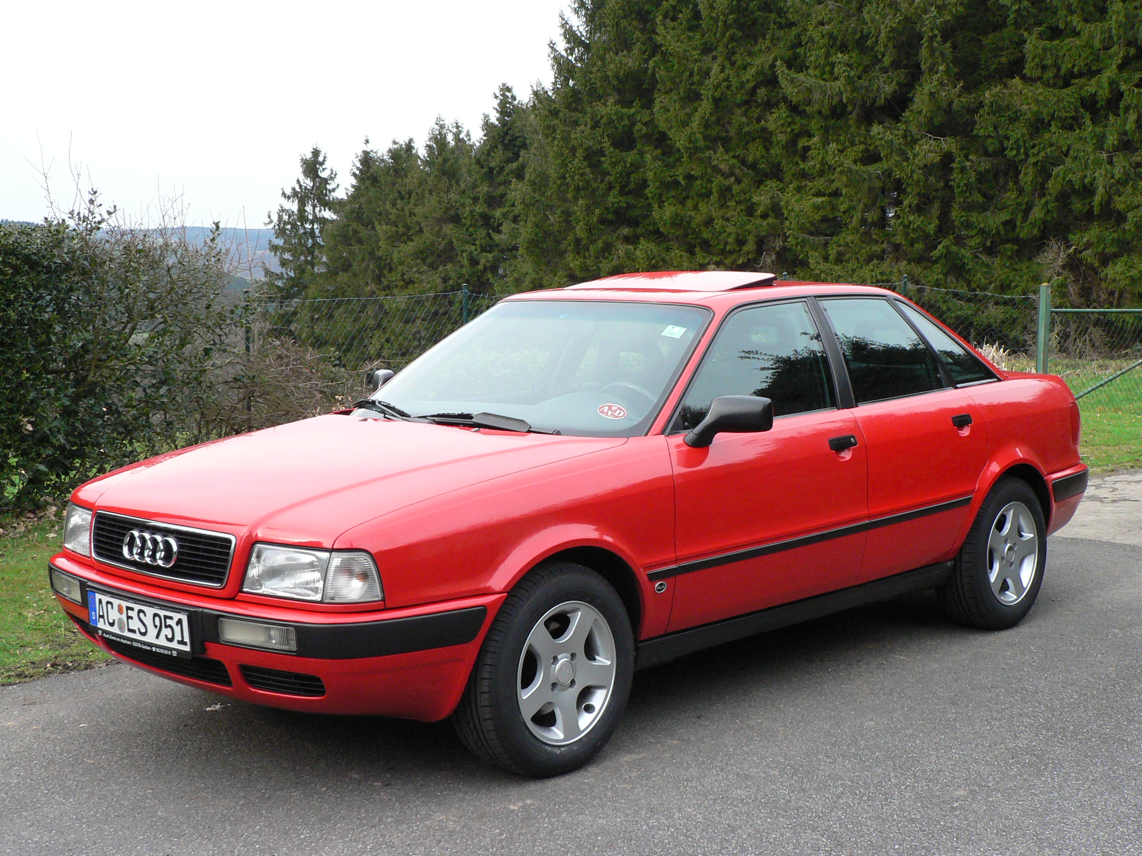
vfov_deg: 29.1
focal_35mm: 50
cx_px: 571
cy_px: 428
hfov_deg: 38.2
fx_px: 1650
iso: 200
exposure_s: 1/320
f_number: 4
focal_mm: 8.6
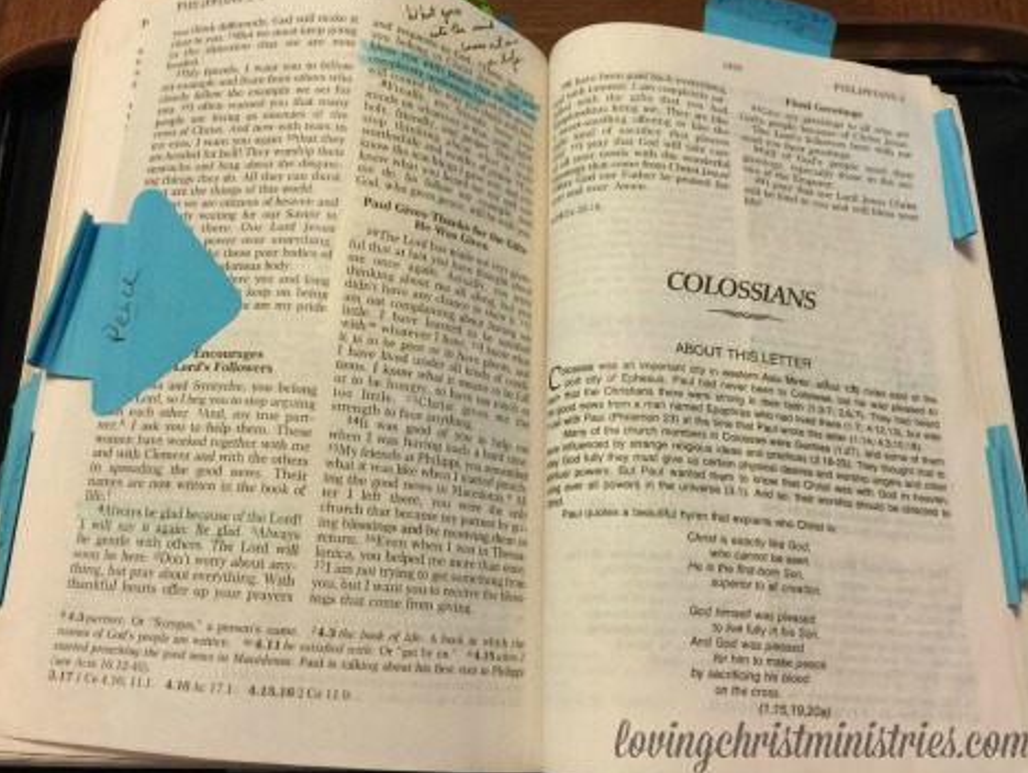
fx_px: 922
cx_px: 510
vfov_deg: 45.5
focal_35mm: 31
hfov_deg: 58.3
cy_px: 382
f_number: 2.2
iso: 64
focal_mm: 4.15
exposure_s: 1/15
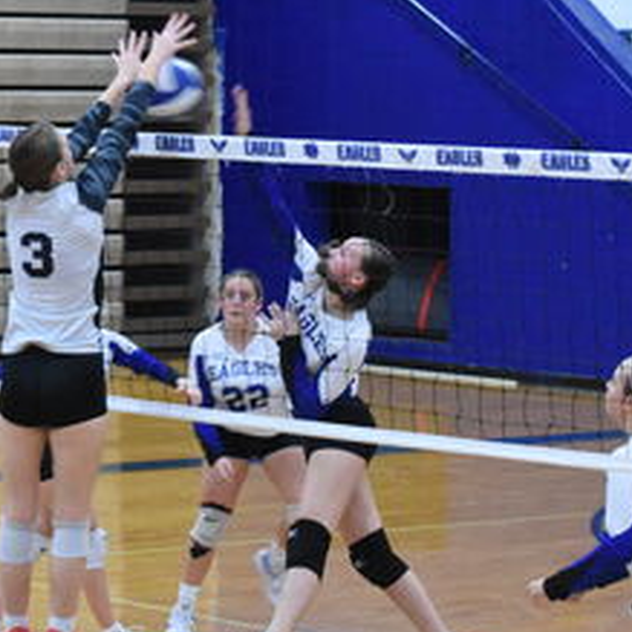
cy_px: 338
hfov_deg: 9.2
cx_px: 182
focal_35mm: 189
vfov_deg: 9.3
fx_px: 3904
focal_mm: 72
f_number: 5.6
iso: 6400
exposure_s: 1/200
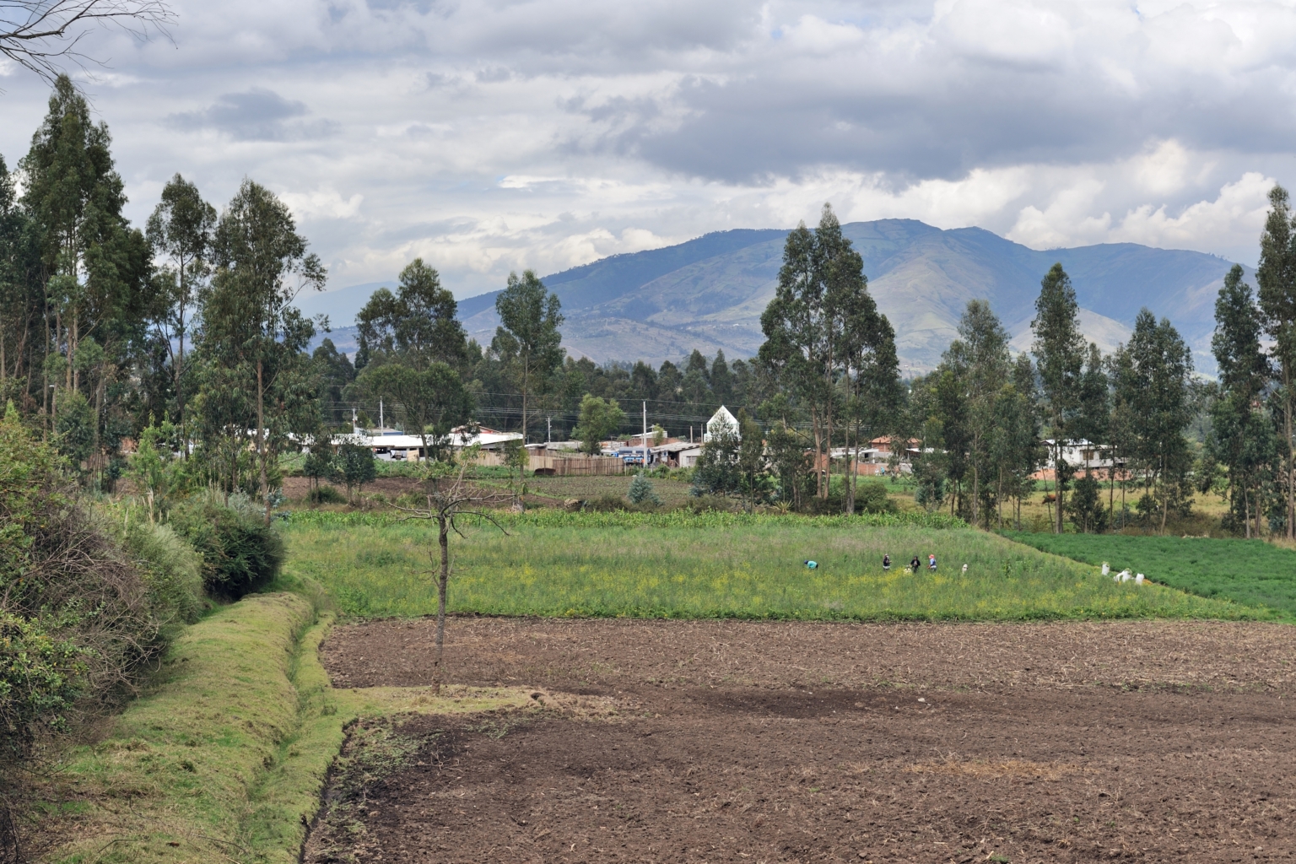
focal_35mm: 70
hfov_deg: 28.8
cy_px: 432
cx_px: 648
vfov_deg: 19.5
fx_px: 2520
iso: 200
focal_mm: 70
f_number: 10
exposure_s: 1/400
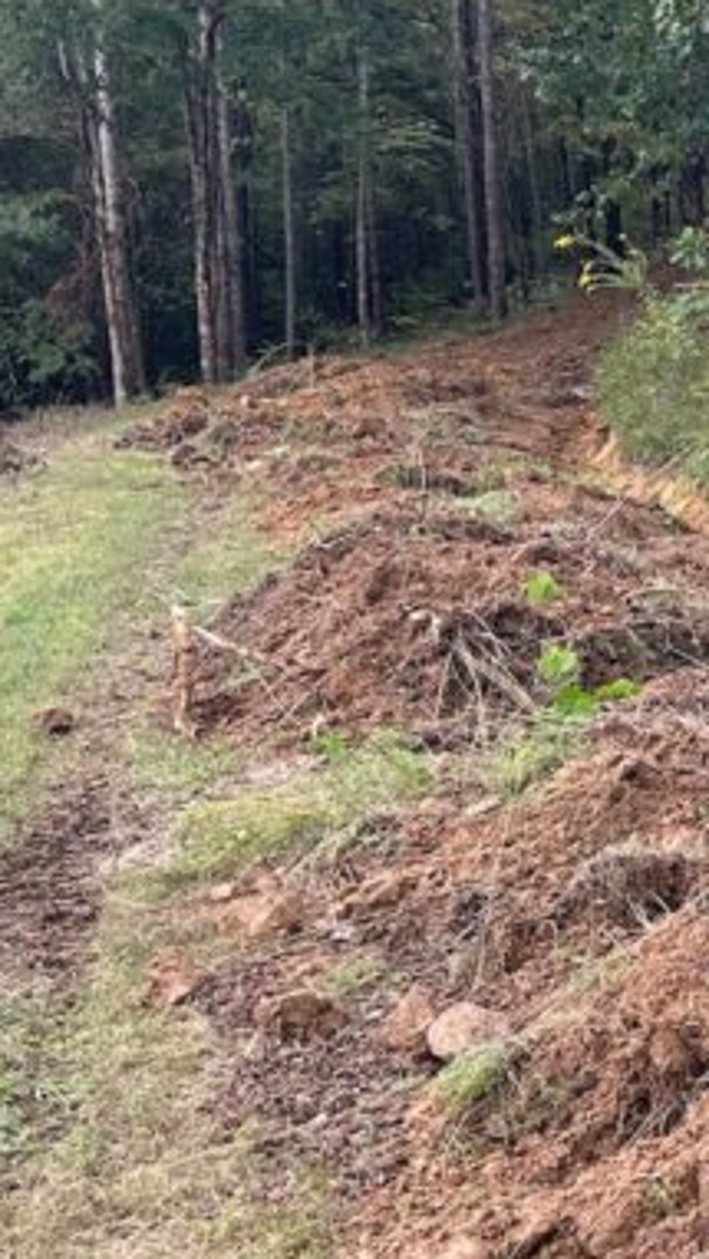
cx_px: 1134
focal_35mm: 76
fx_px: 2539
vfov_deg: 27.9
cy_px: 603
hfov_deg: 14.6
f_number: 1.5
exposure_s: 1/312
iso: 50
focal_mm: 5.7
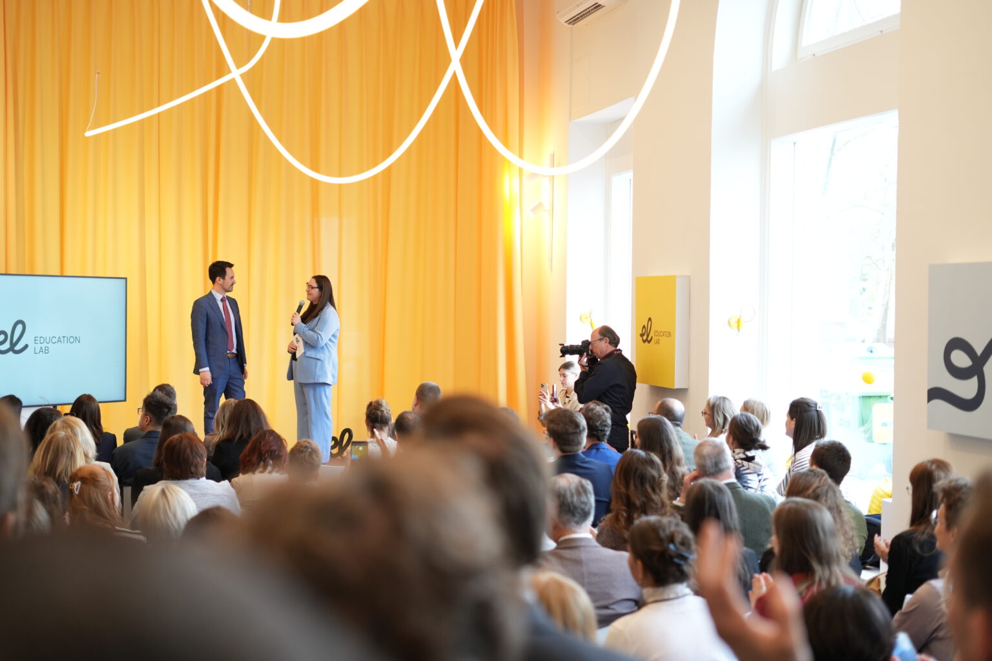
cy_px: 330
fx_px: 1378
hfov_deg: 39.6
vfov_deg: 27.0
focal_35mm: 50
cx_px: 496
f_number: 2.5
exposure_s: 1/500
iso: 1250
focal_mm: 50
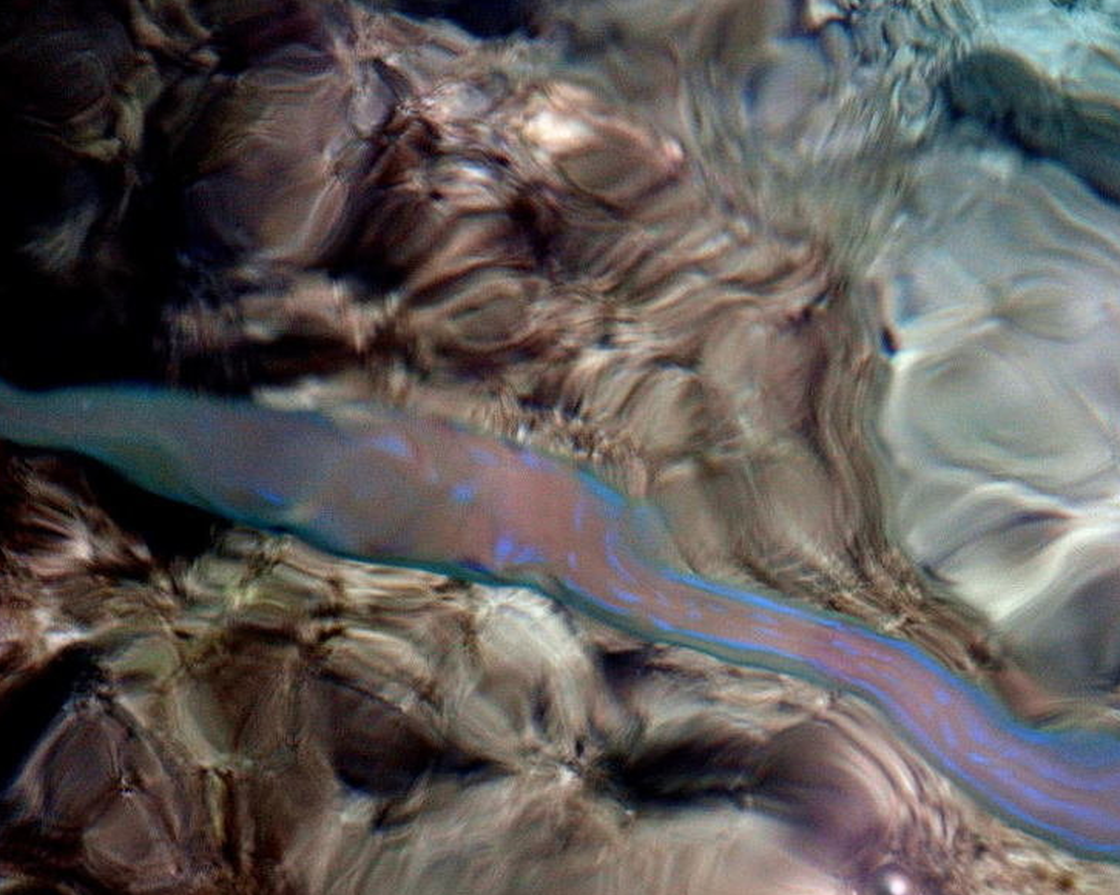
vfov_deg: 5.4
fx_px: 9439
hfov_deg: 6.8
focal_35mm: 285
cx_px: 993
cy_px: 606
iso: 400
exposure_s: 1/100
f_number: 5.6
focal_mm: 105
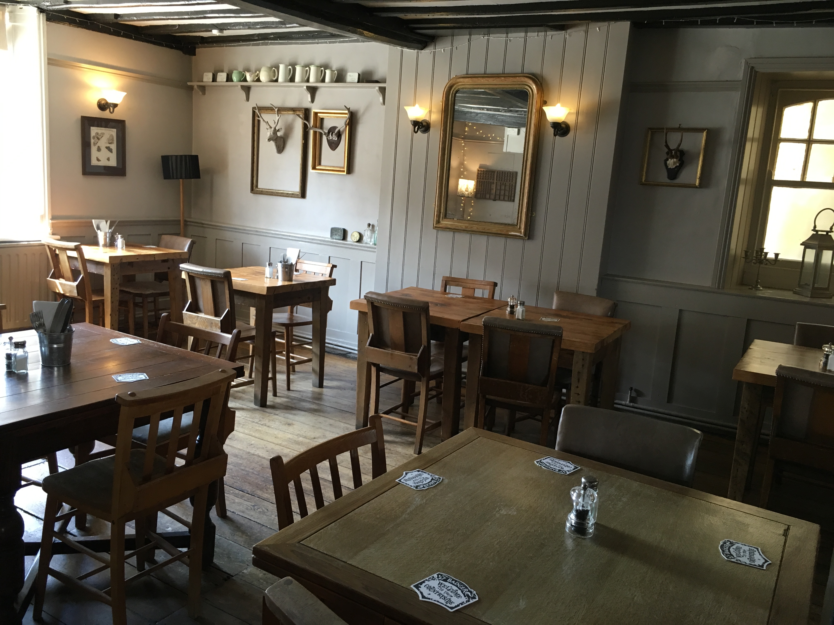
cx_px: 417
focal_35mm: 29
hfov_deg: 61.7
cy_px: 312
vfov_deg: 48.2
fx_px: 699
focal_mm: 4.15
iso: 125
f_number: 2.2
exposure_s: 1/33
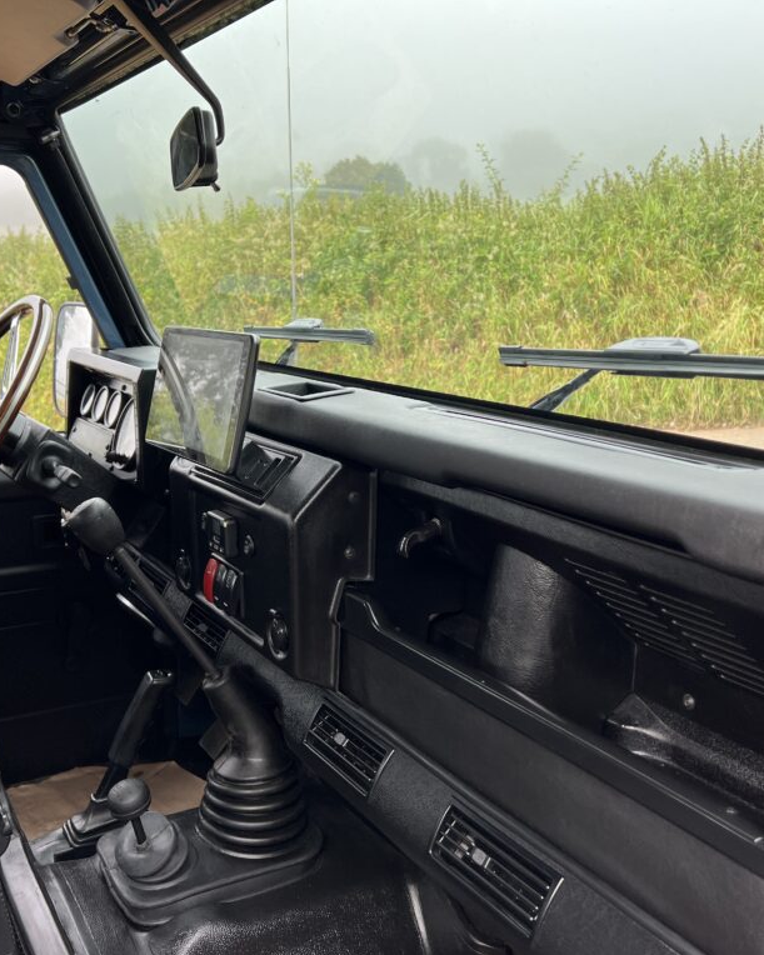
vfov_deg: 52.8
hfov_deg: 43.3
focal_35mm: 34
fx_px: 961
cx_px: 364
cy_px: 479
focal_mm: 5.7
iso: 40
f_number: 1.5
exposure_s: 1/171
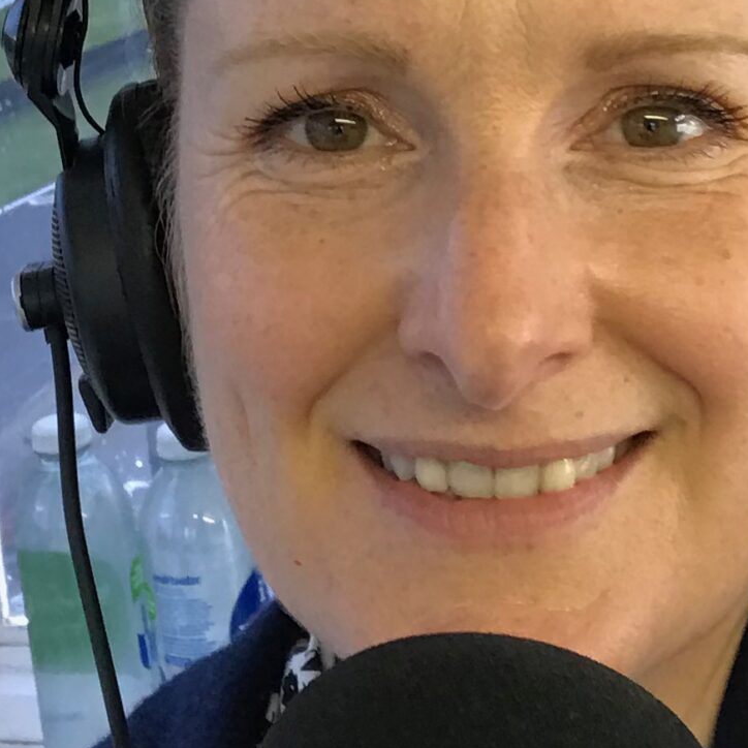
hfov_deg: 17.4
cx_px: 265
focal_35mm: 100
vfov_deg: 17.1
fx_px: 2445
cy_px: 25
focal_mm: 2.87
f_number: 2.2
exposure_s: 1/33
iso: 64
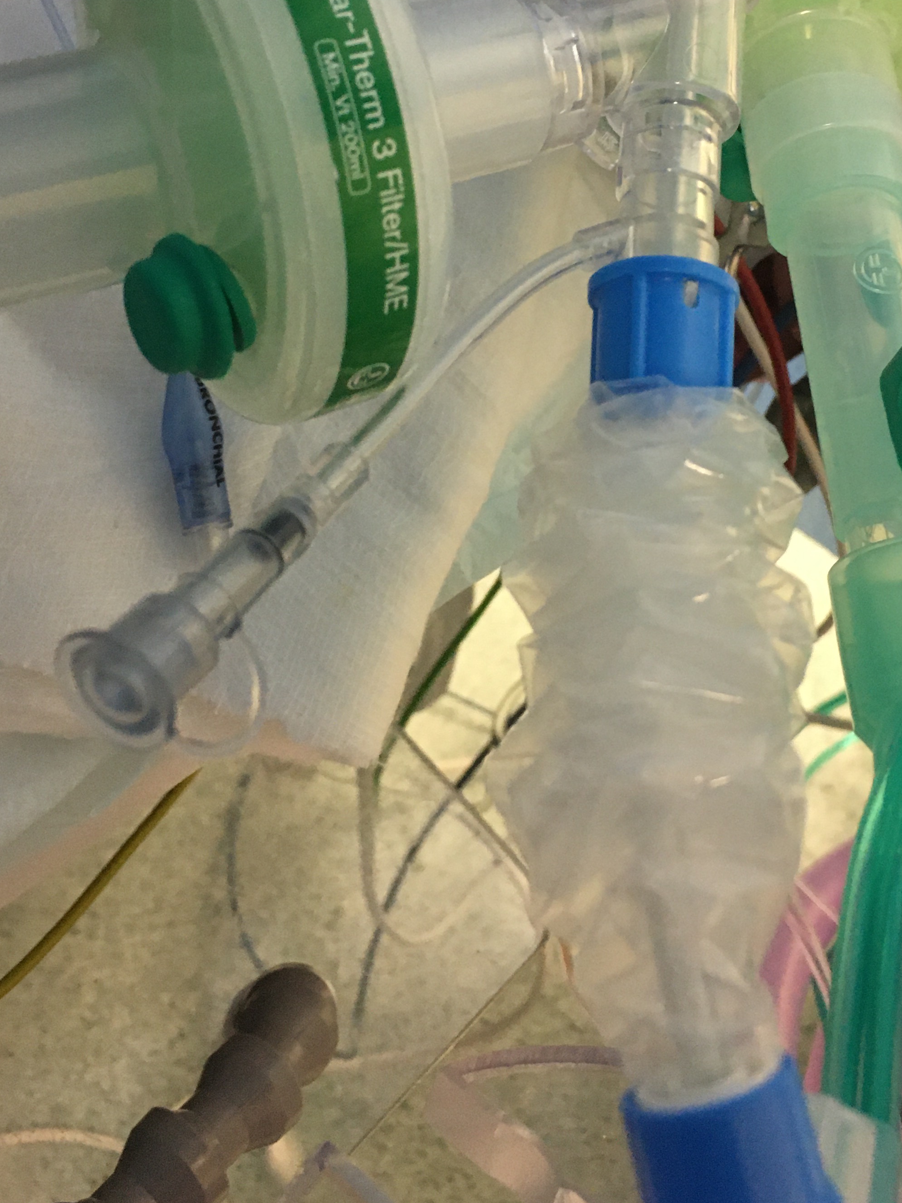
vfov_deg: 42.0
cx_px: 562
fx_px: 1529
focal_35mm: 44
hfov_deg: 32.7
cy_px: 349
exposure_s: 1/33
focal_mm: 4.15
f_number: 2.2
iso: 200
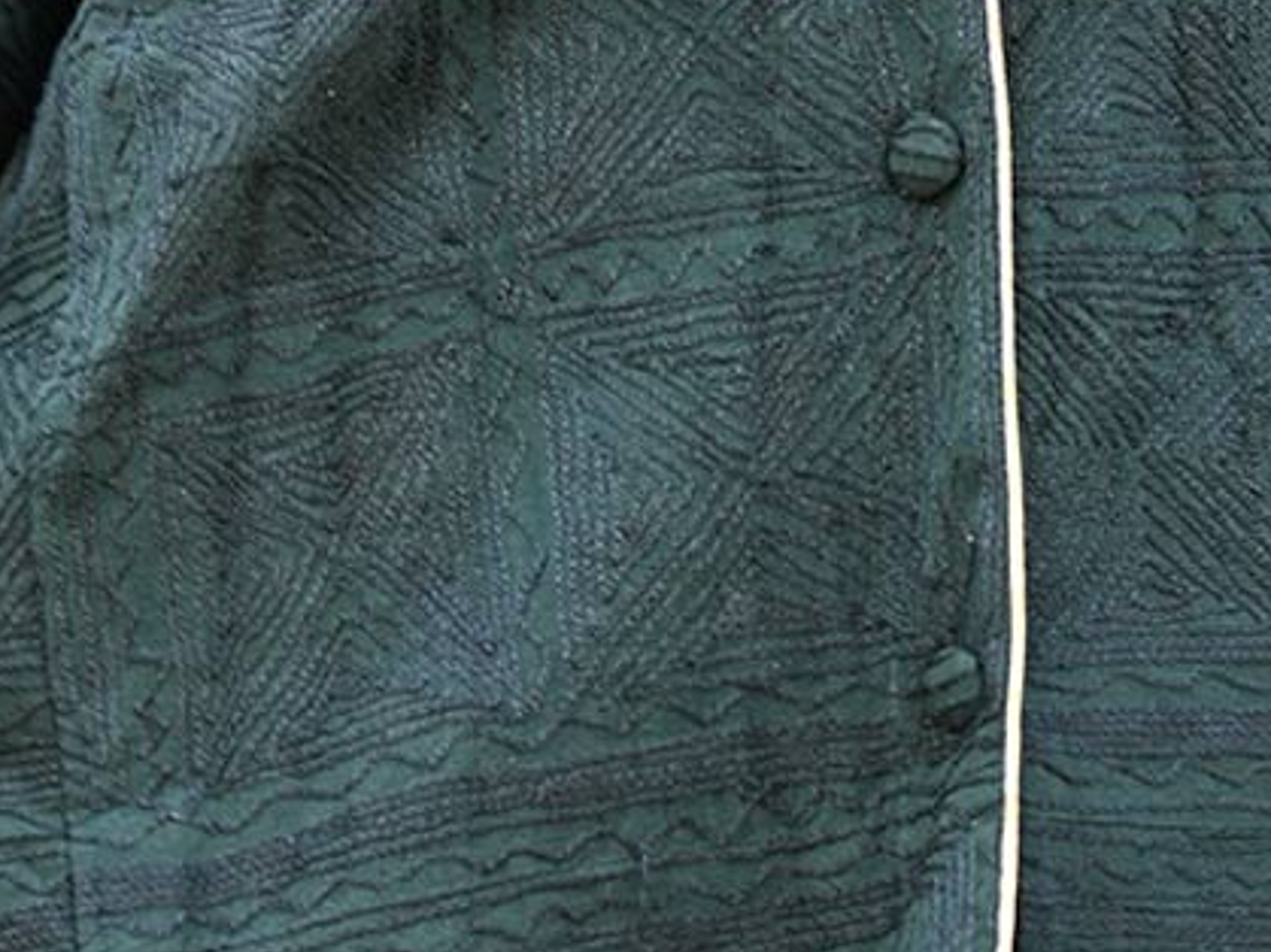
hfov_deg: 4.5
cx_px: 419
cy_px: 558
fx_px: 16114
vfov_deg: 3.4
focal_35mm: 439
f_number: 1.8
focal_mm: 85
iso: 160
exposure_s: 1/200
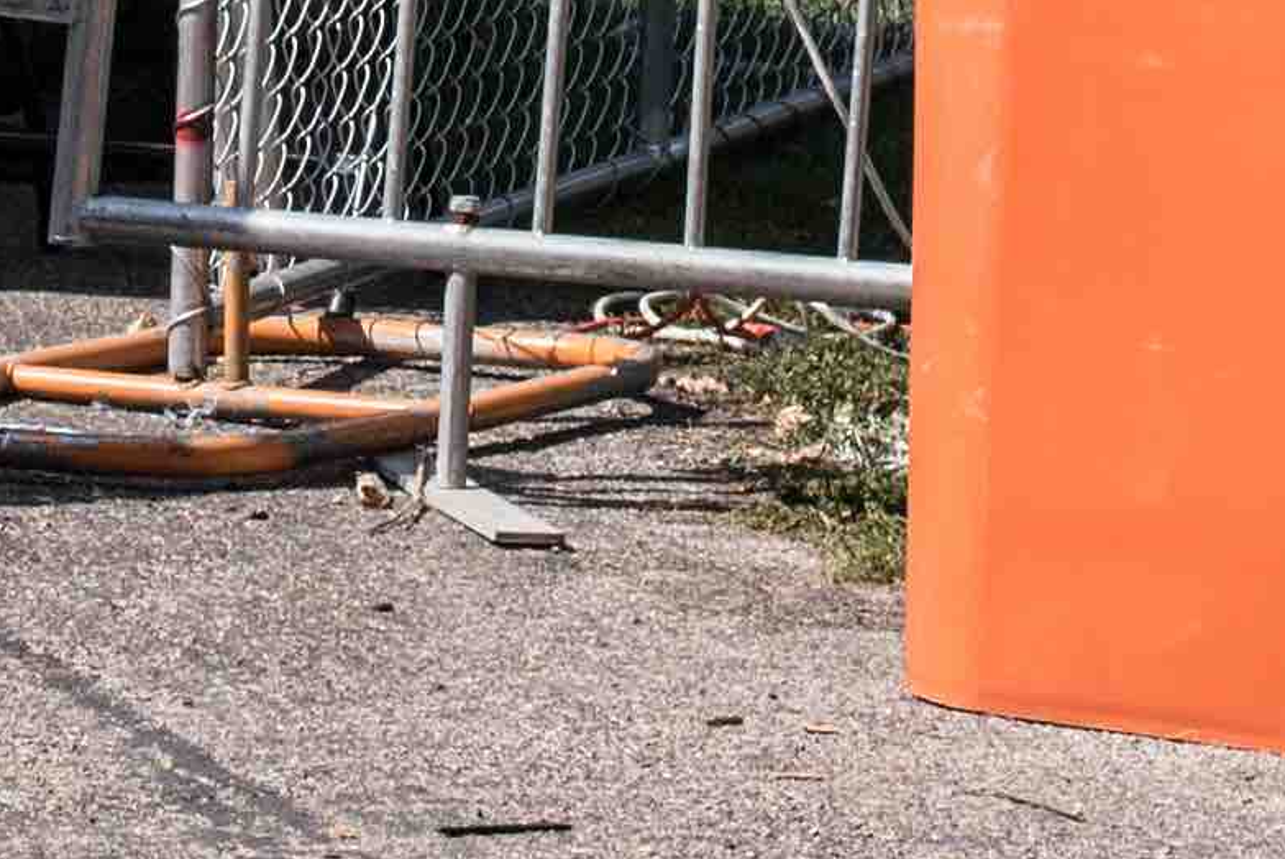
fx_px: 13714
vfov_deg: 3.5
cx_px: -873
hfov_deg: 5.3
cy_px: -2040
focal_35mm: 384
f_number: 7.1
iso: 250
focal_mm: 50
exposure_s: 1/640
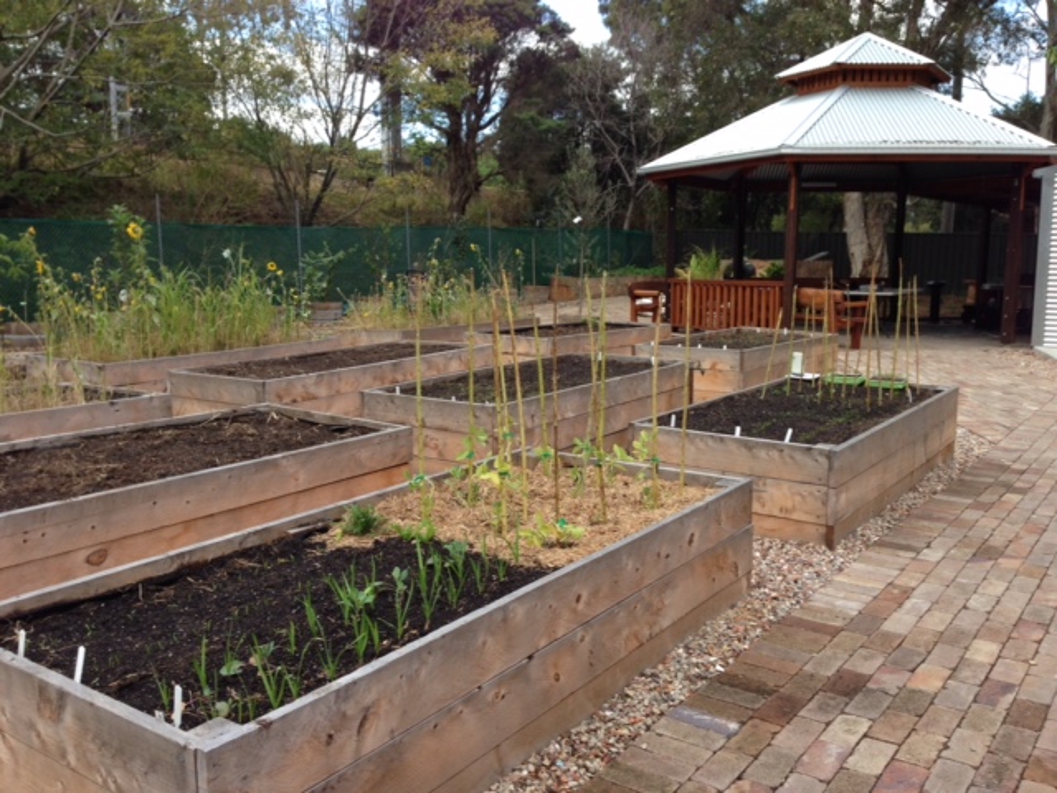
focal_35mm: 33
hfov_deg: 55.4
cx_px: 528
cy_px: 396
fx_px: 1008
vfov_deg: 42.9
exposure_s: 1/290
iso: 50
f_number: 2.4
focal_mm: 4.12
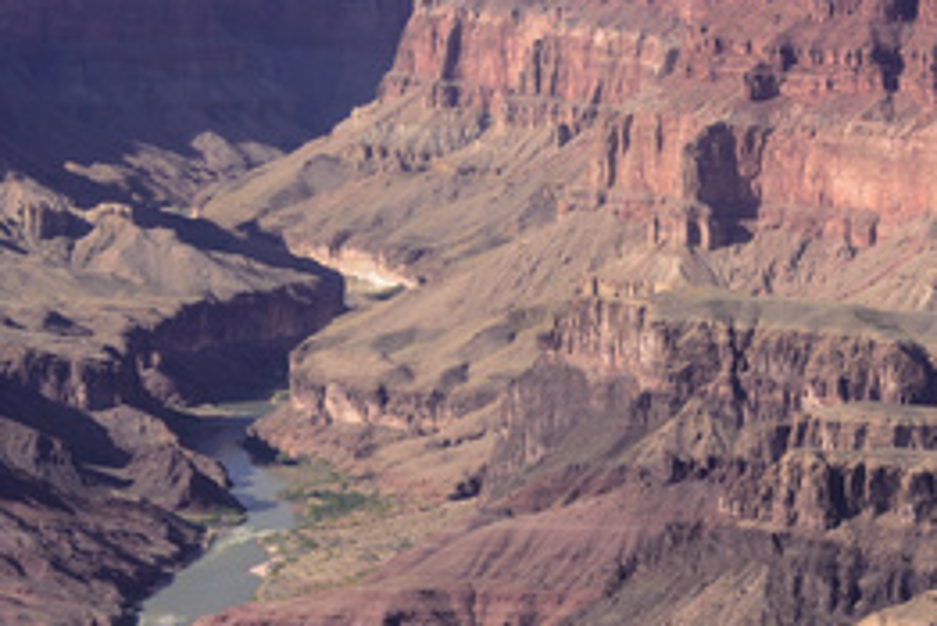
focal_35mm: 284
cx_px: 29
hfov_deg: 7.2
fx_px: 7396
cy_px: 830
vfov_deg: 4.8
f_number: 7.1
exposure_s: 1/125
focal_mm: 46
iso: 100
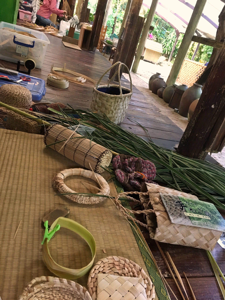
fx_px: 251
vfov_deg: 61.7
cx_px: 112
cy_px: 150
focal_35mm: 29
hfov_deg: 48.2
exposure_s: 1/30
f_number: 2.2
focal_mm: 4.15
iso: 200
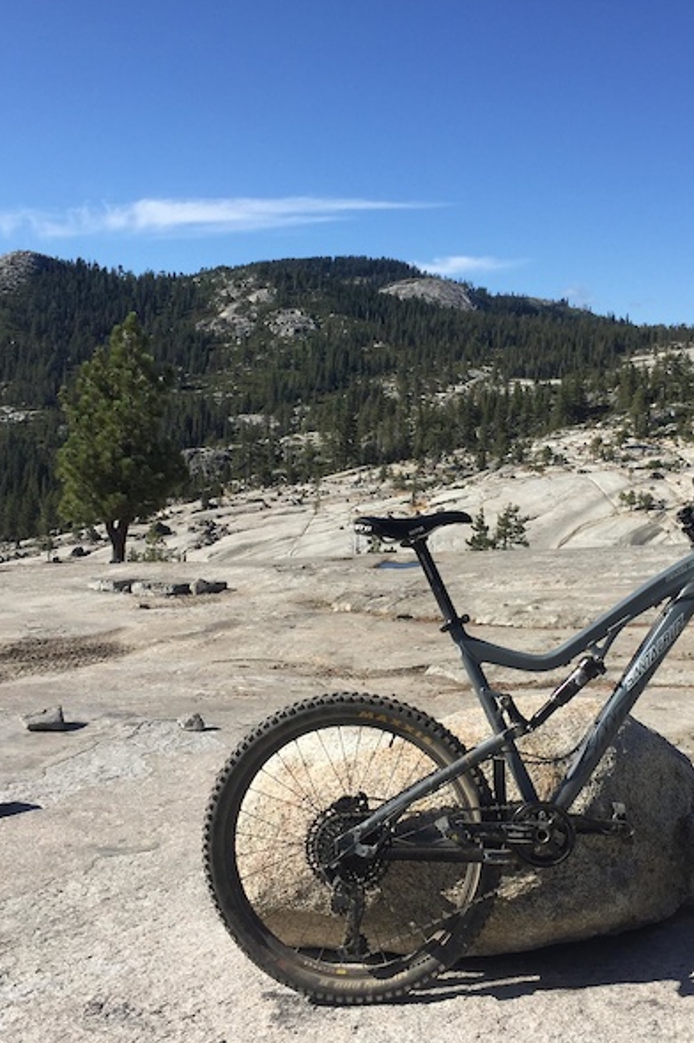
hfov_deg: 32.5
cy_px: 521
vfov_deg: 47.4
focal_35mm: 41
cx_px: 427
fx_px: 1187
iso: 32
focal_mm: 4.15
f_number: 2.2
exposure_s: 1/2083
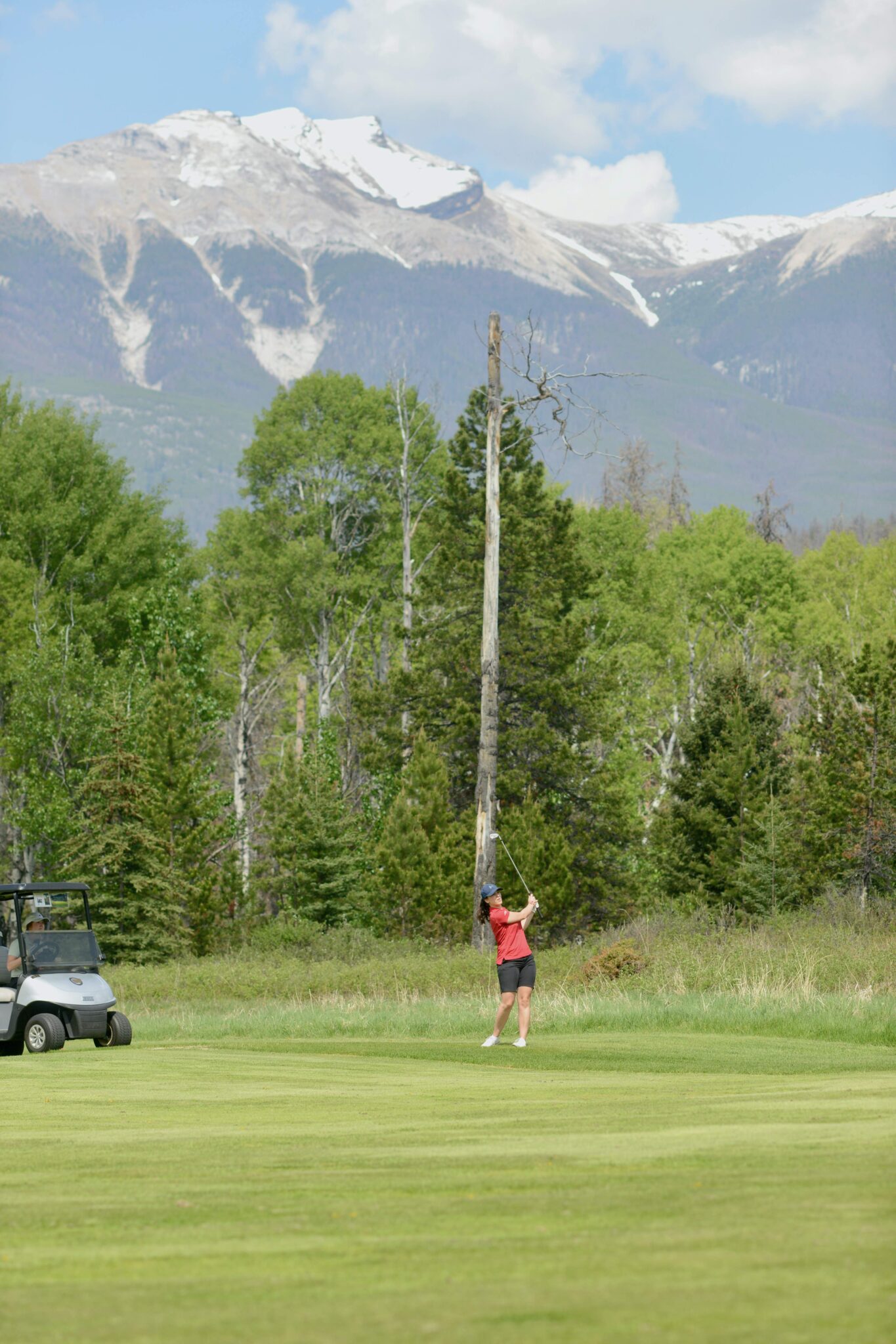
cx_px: 448
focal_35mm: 135
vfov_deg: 15.2
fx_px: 5040
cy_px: 672
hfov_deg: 10.2
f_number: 4.5
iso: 400
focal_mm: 135
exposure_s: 1/2000
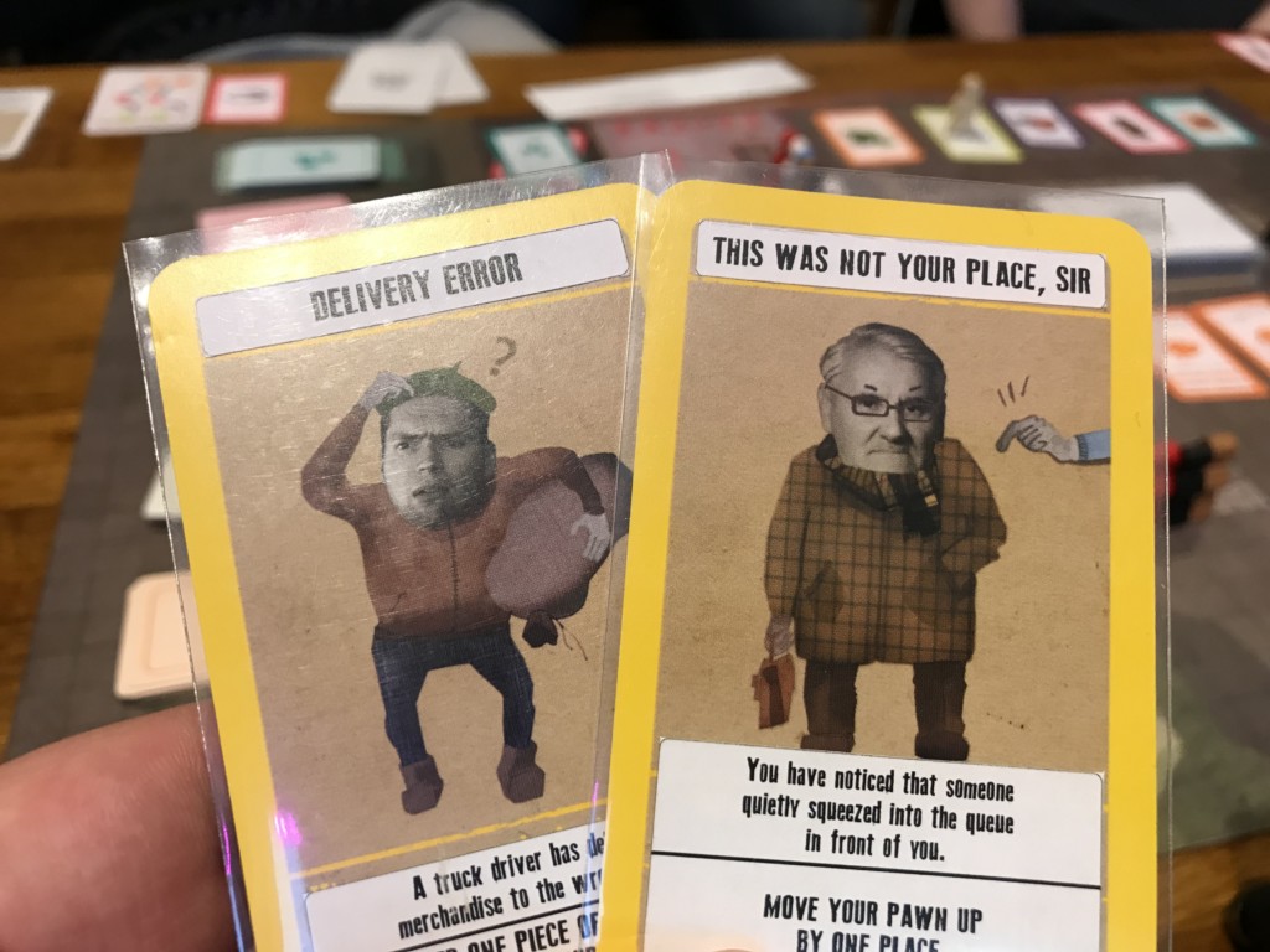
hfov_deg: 63.4
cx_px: 635
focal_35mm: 28
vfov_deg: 49.7
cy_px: 476
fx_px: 1027
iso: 40
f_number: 1.8
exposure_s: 1/33
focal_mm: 3.99
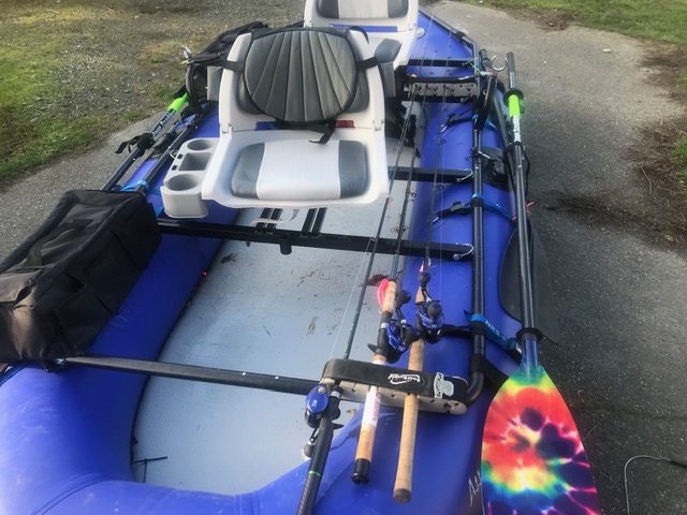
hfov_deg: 63.4
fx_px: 556
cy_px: 258
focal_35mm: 28
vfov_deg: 49.7
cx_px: 344
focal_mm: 3.99
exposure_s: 1/257
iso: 20
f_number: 1.8
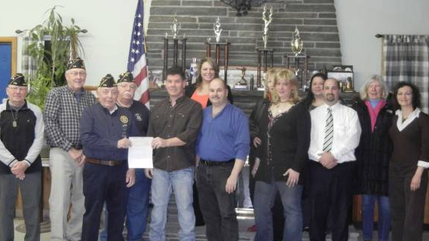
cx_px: 213
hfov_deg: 47.4
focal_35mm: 43
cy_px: 113
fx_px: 489
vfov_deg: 27.7
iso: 800
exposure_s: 1/30
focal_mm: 7.1
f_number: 3.7
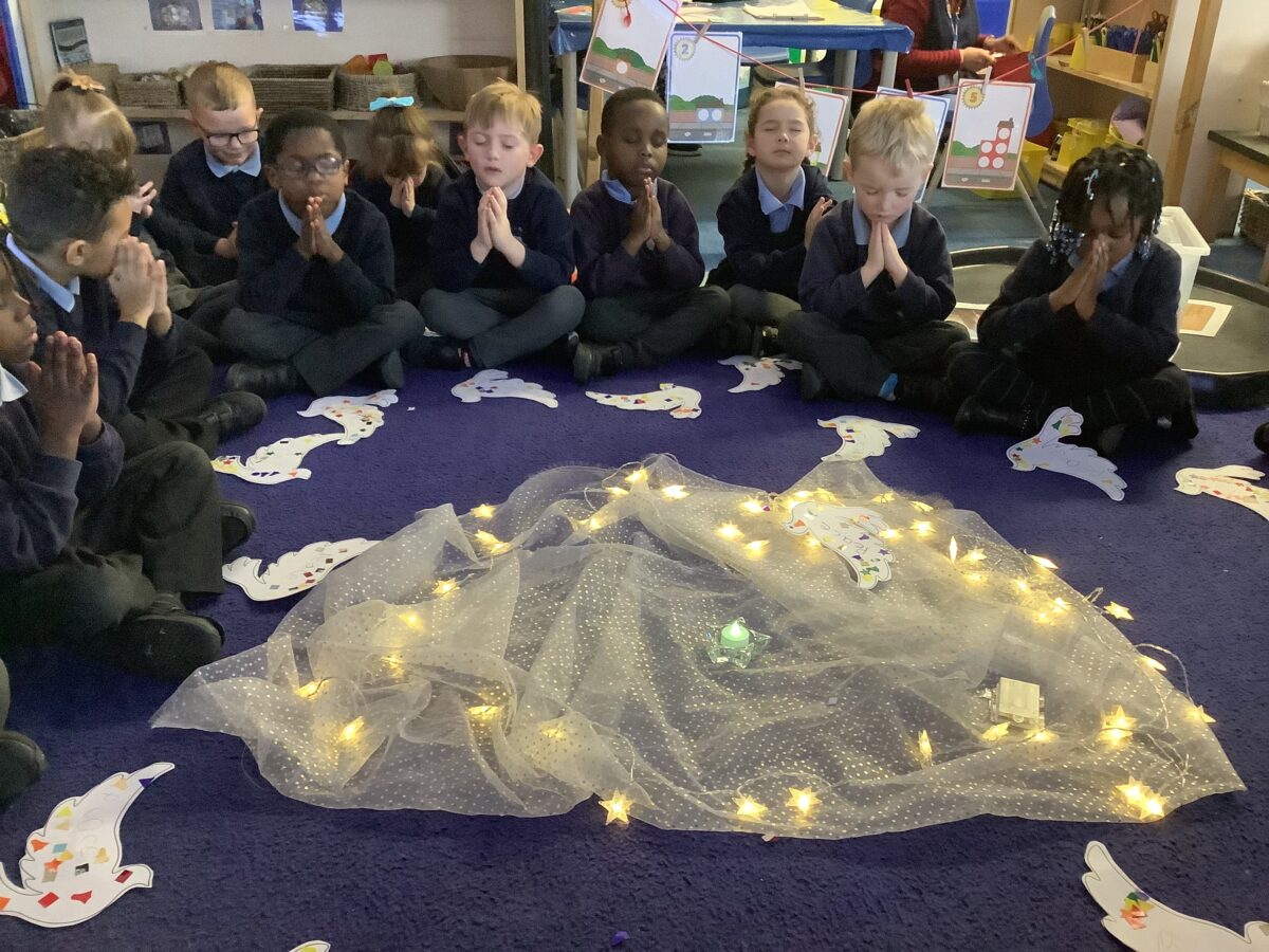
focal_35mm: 31
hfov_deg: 58.4
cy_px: 476
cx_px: 634
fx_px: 1136
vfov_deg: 45.4
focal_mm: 3.3
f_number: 2.4
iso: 640
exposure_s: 1/20
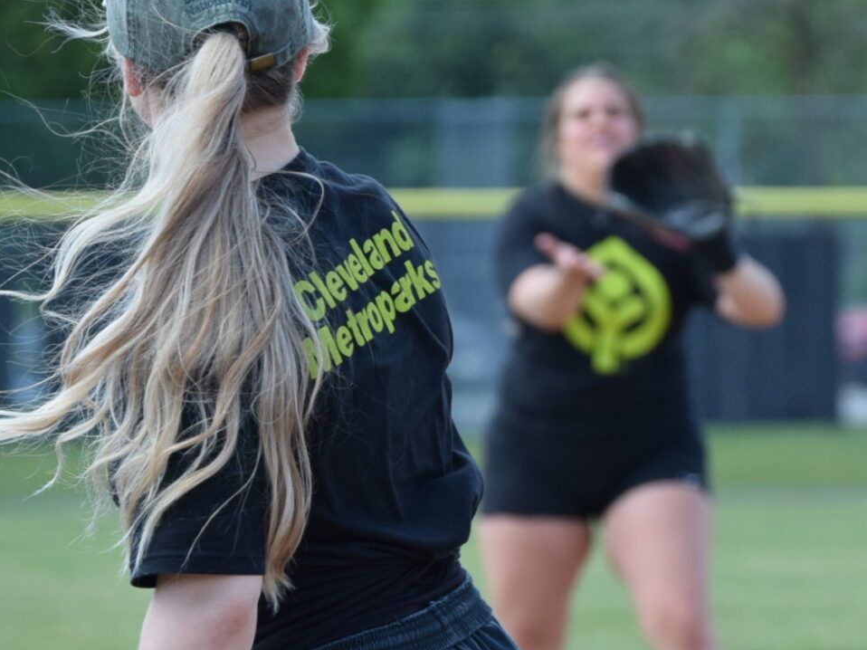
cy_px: 411
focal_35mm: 482
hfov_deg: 4.1
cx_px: 693
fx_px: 12076
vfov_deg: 3.1
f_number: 4.8
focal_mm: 125
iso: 560
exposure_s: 1/1000
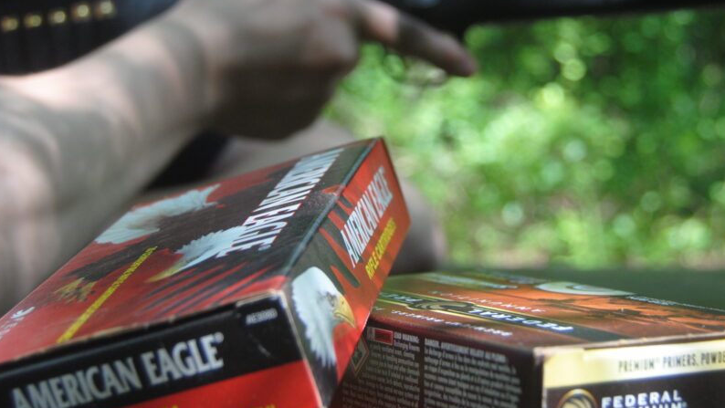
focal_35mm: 73
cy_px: 110
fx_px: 1404
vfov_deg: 16.5
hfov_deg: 28.9
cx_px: 413
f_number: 3.8
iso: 200
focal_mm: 24
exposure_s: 1/160
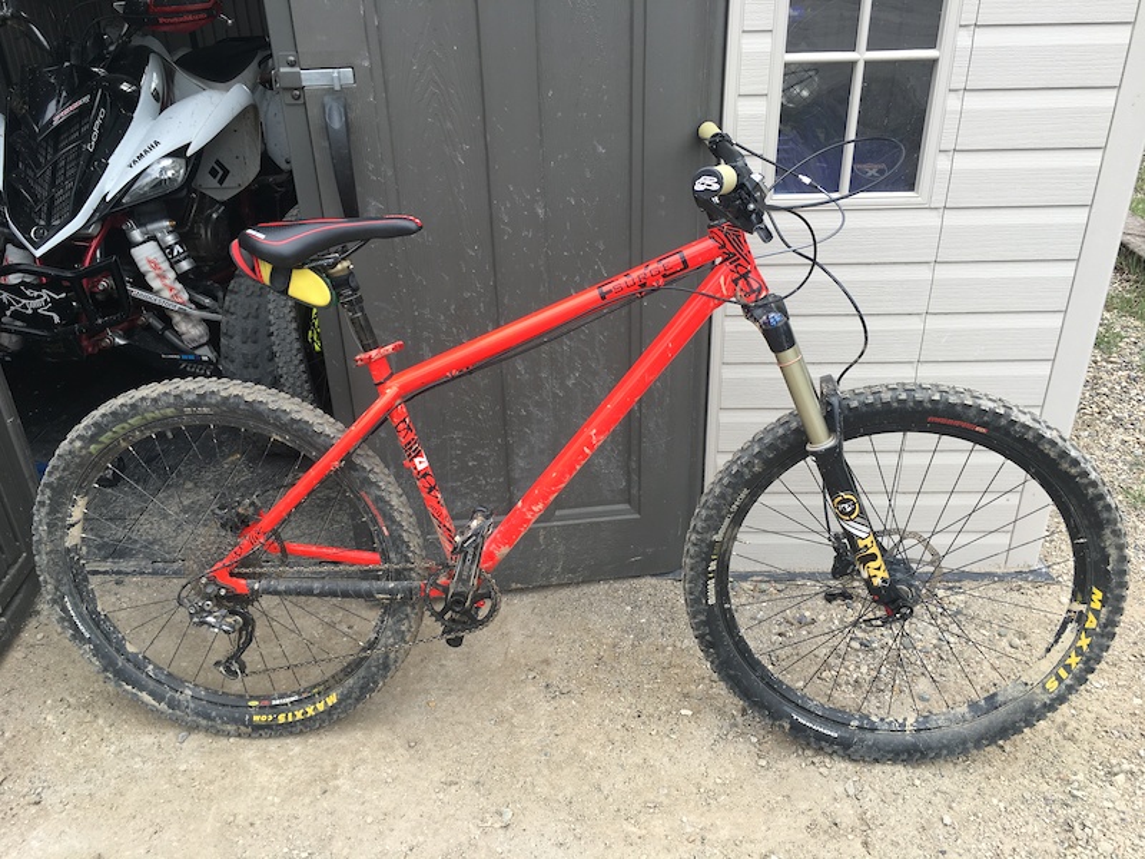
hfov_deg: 61.7
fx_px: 959
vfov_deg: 48.2
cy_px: 430
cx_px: 572
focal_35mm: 29
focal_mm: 4.15
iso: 25
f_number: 2.2
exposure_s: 1/160
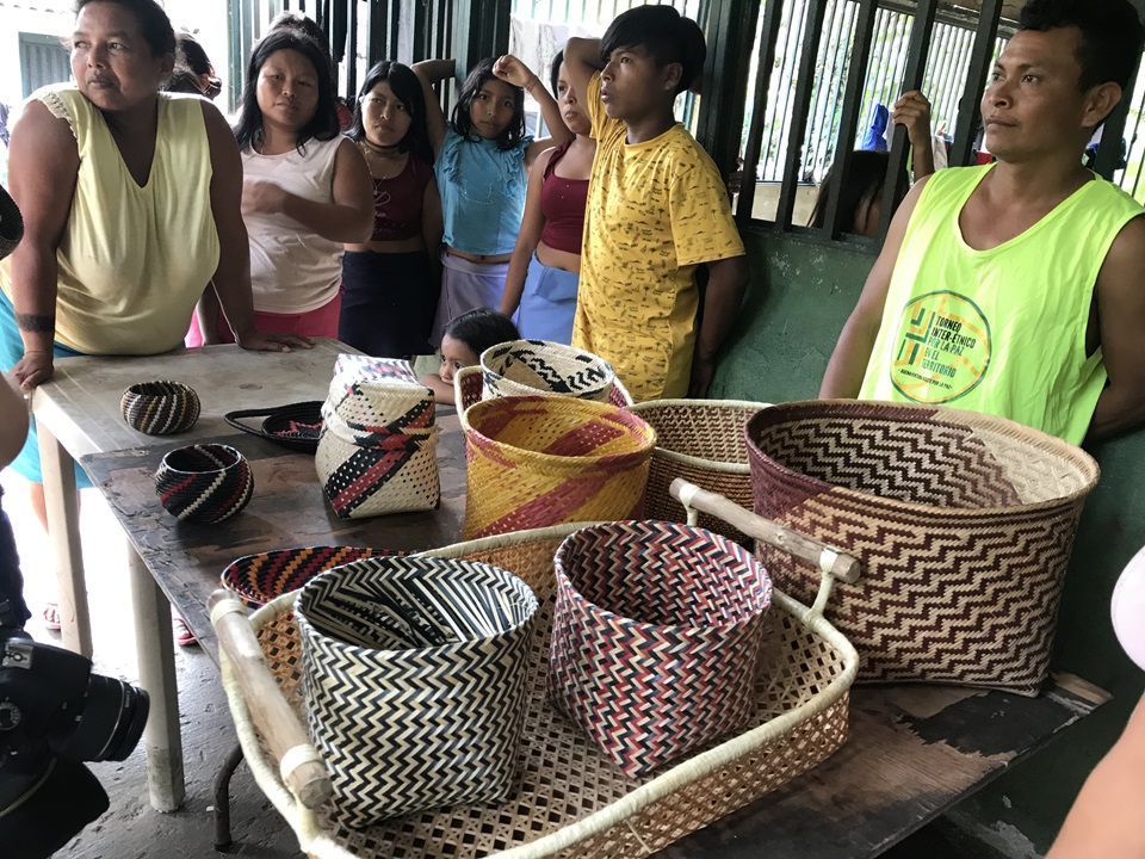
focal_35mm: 28
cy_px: 430
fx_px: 926
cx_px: 572
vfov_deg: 49.7
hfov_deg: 63.4
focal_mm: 3.99
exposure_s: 1/24
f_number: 1.8
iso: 40
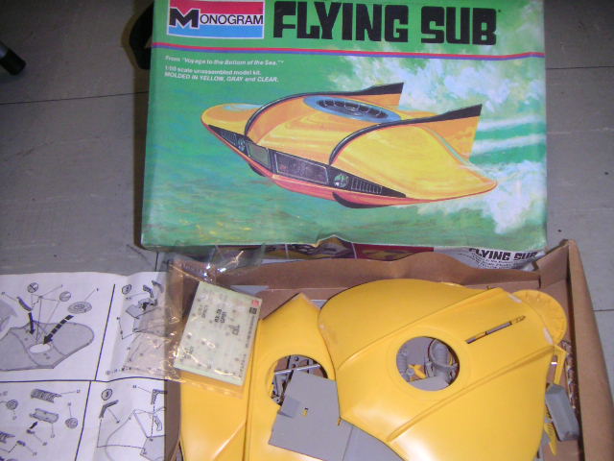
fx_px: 692
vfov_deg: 36.8
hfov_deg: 47.9
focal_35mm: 39
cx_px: 307
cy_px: 230
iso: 200
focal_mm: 5.1
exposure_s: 1/45
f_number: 2.9
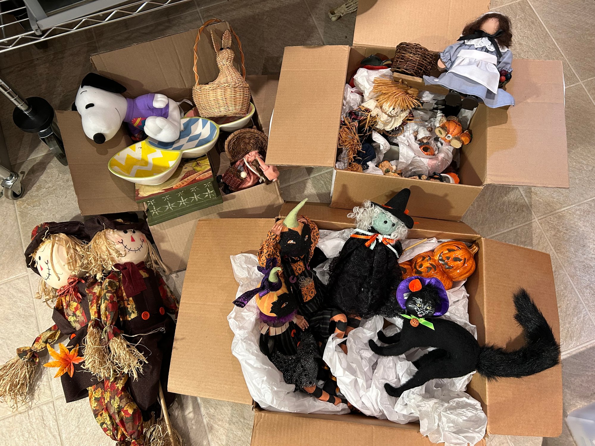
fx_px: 447
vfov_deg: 53.1
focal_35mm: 26
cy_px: 223
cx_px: 298
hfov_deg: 67.3
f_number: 1.5
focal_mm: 5.7
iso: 200
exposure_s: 1/60
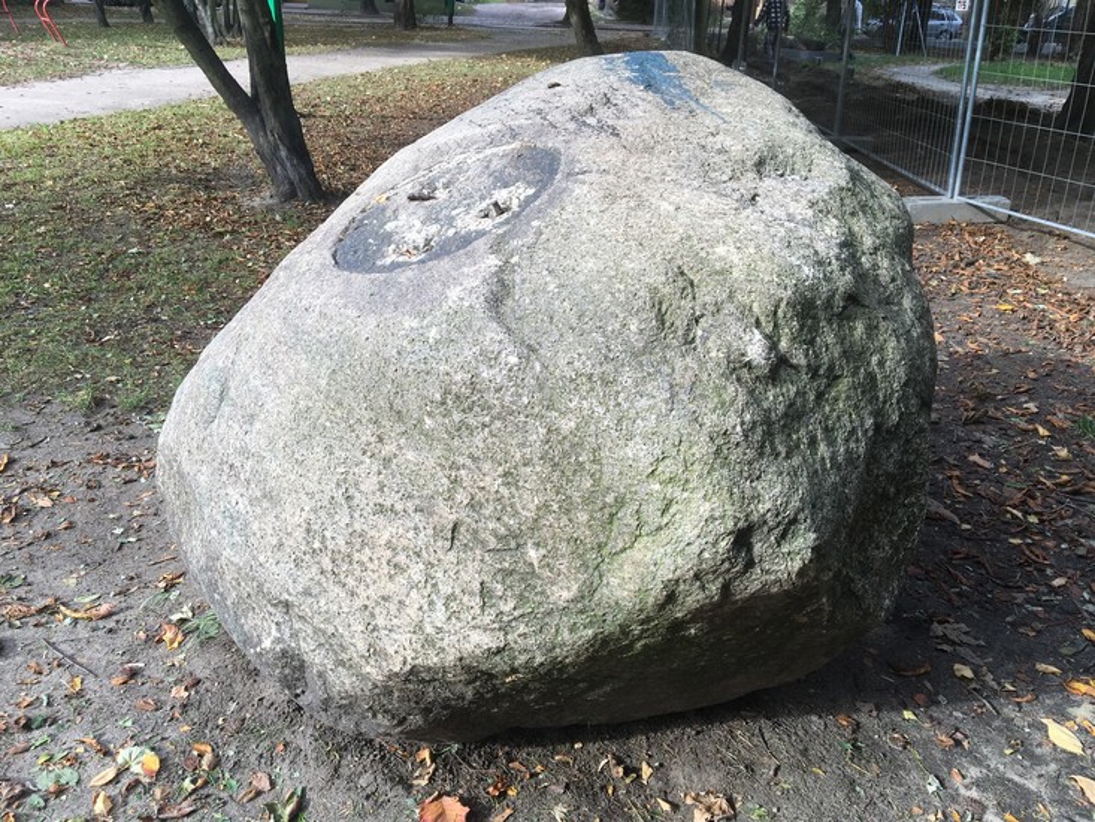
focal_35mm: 29
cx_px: 548
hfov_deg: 61.7
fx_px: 918
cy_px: 411
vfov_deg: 48.2
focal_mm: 4.15
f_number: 2.2
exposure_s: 1/217
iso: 25
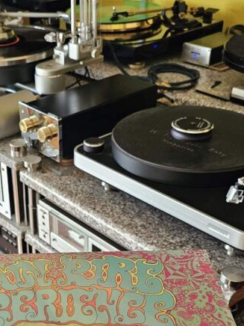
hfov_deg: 26.2
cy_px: 259
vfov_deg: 34.5
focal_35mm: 54
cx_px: 28
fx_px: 508
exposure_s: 1/100
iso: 200
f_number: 1.7
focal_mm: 6.3
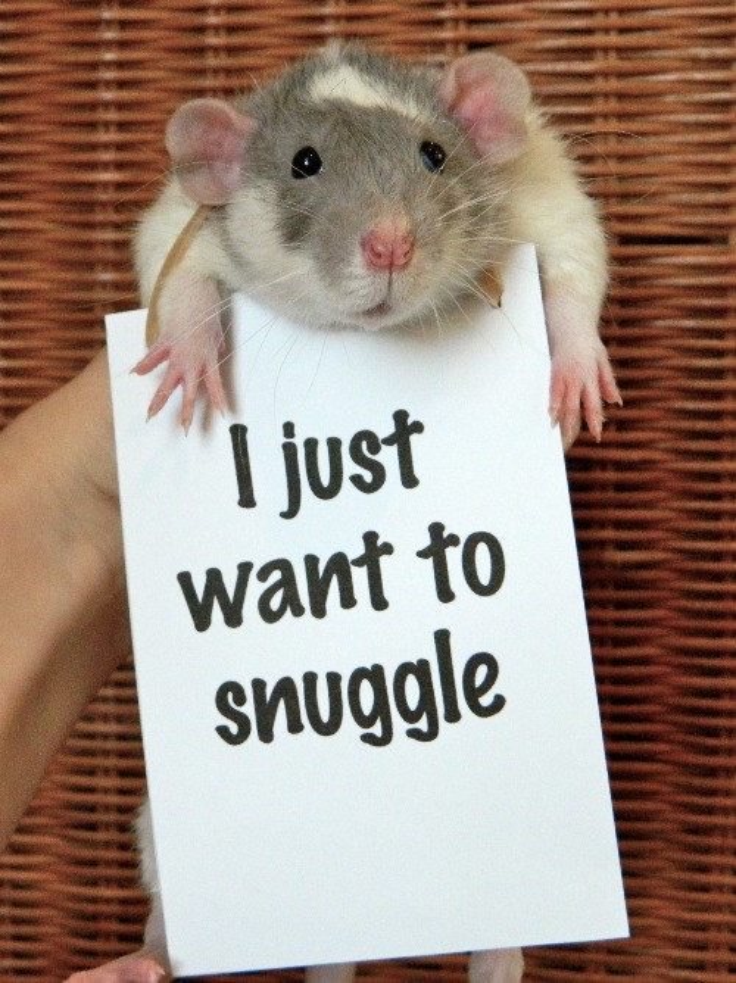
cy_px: 492
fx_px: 1164
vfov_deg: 45.8
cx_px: 368
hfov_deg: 35.1
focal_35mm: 41
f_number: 3.5
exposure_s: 1/125
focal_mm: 7.3
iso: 560
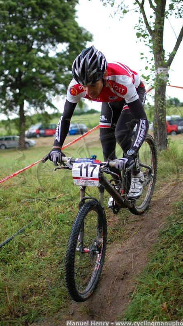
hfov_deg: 21.6
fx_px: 479
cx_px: 103
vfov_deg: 37.5
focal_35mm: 56
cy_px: 164
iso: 800
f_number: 2
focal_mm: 35
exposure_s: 1/3200
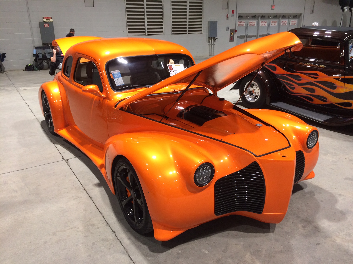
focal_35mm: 29
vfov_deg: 48.2
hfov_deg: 61.7
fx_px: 296
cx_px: 176
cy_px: 132
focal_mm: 4.15
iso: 100
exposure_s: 1/30
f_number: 2.2
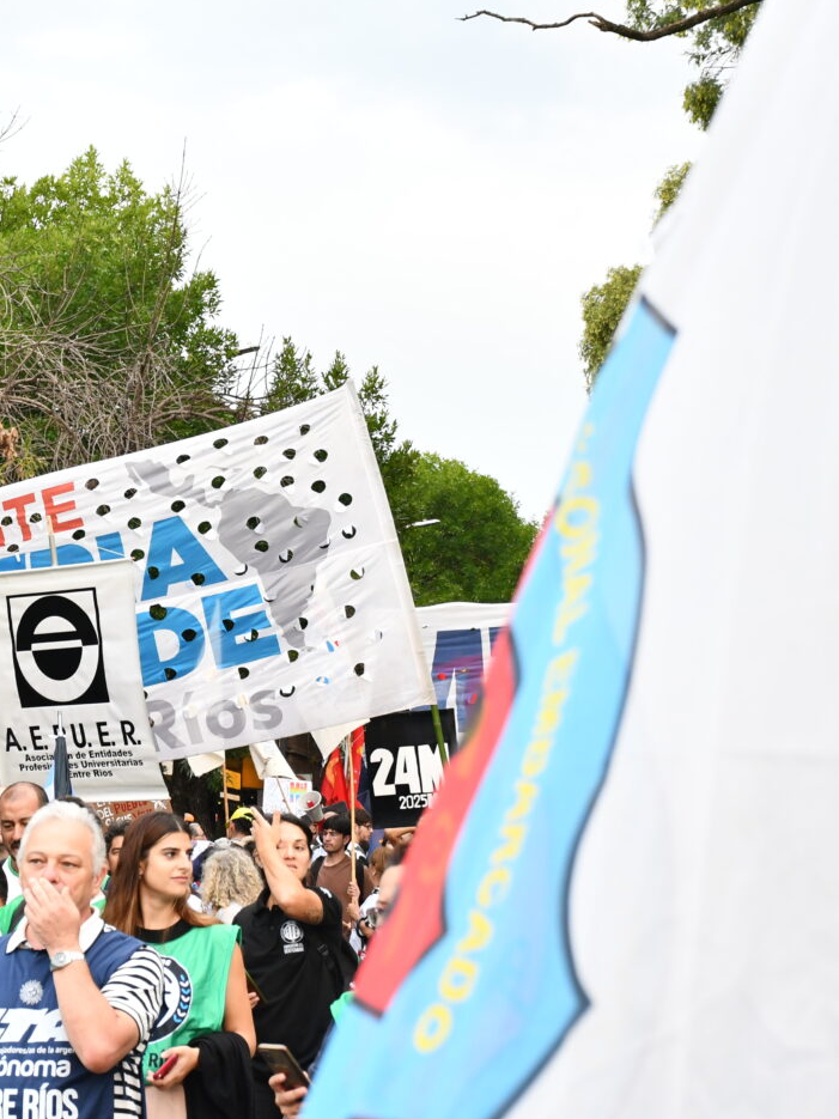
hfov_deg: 16.2
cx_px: 116
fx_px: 2909
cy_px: 551
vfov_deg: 21.8
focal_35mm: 90
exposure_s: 1/160
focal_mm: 38
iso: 800
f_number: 5.6
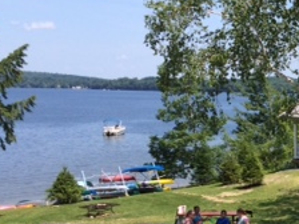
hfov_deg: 21.4
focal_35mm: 83
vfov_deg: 17.5
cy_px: 200
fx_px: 717
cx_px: 387
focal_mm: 4.15
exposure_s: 1/1709
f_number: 2.2
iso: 32
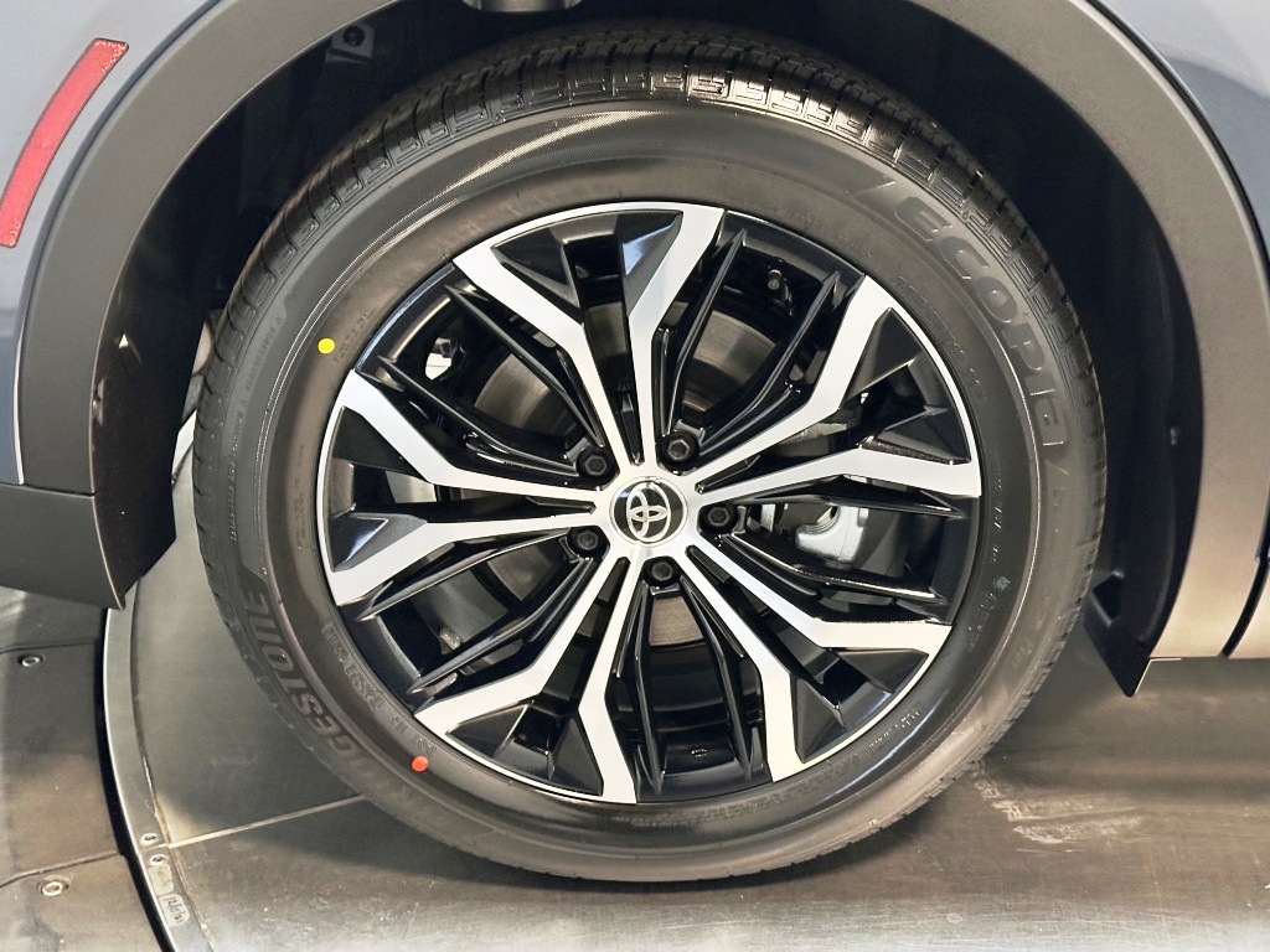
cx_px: 635
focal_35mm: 48
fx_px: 1761
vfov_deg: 30.3
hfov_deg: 39.7
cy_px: 476
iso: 640
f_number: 1.78
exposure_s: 1/30
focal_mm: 6.86
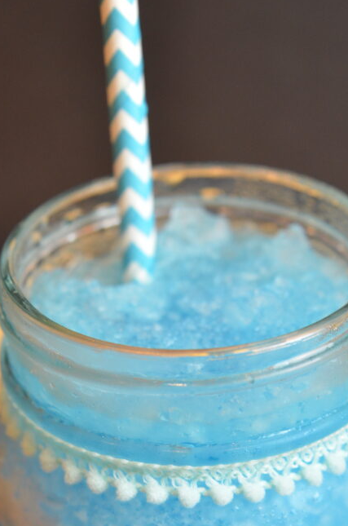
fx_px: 1807
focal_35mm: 124
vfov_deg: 16.4
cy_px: 443
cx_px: 186
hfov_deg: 11.0
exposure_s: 1/60
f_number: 4
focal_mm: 46
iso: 640
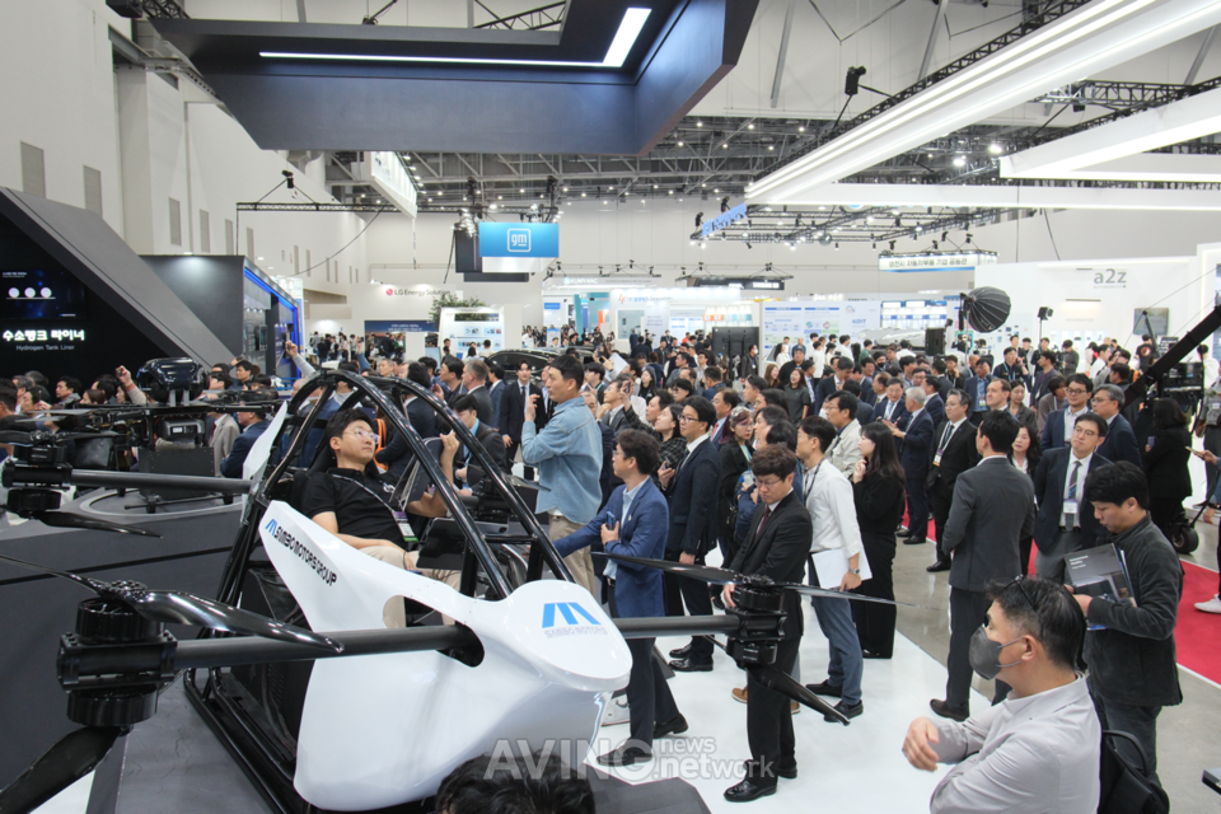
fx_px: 610
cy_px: 407
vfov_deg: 67.4
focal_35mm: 18
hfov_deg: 90.0
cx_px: 610
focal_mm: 12
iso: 1250
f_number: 5
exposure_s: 1/125
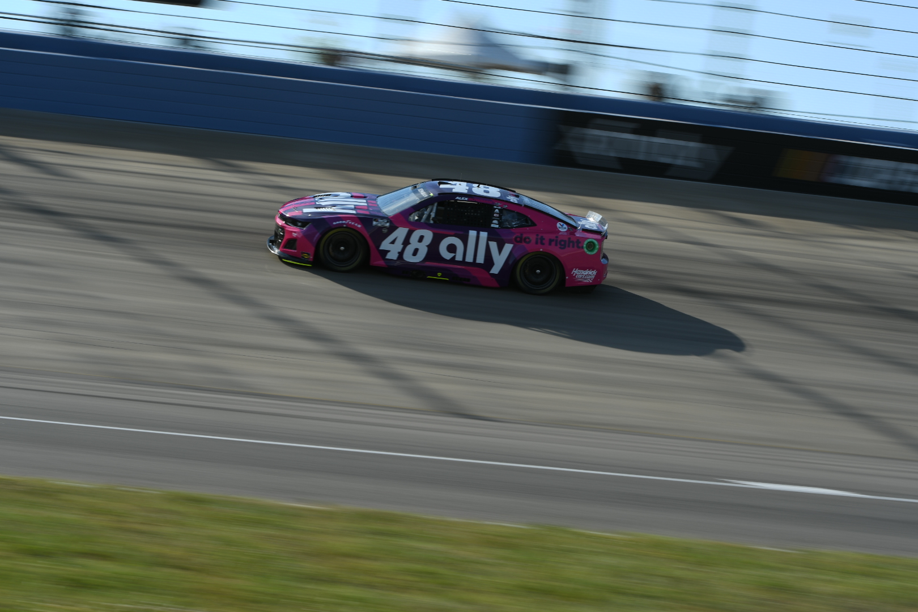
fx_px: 2677
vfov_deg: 13.0
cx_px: 459
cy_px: 306
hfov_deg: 19.5
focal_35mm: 105
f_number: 13
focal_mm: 70
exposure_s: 1/100
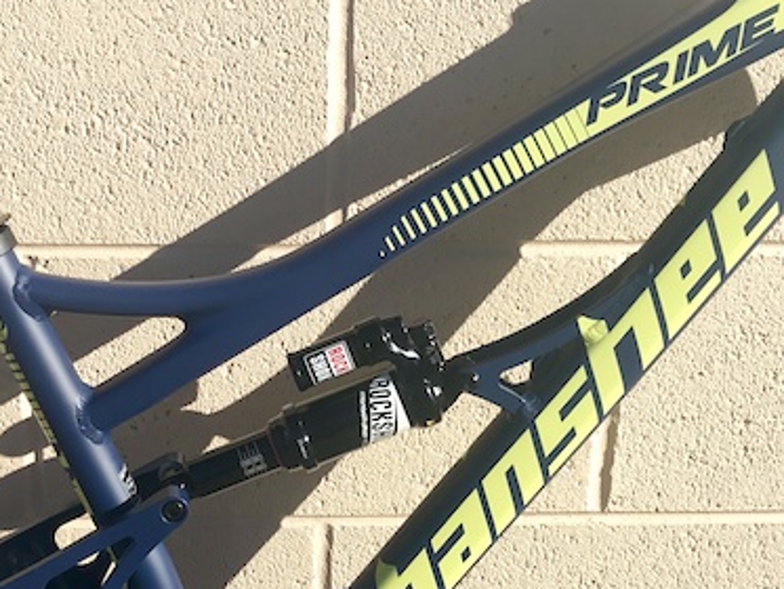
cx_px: 280
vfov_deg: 24.2
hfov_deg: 32.0
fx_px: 1359
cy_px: 421
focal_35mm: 60
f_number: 1.8
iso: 20
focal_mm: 3.99
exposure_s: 1/1570
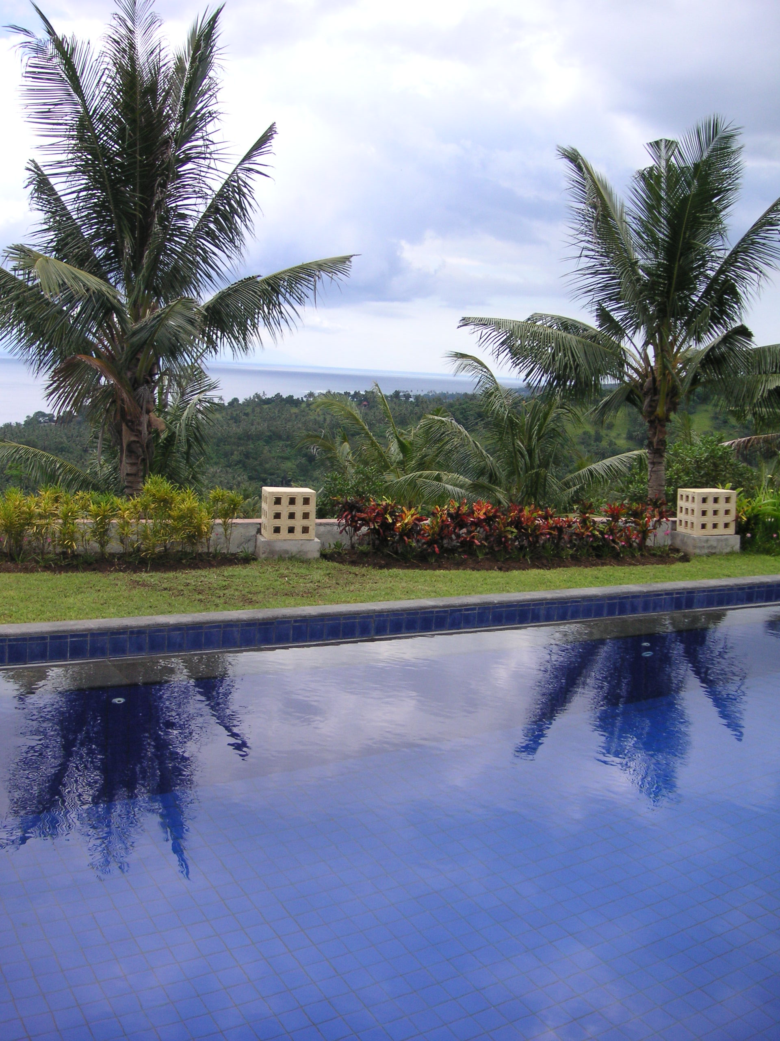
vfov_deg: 50.1
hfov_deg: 38.7
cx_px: 390
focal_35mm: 37
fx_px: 1112
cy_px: 520
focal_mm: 6.1
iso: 50
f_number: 6.7
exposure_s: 1/180
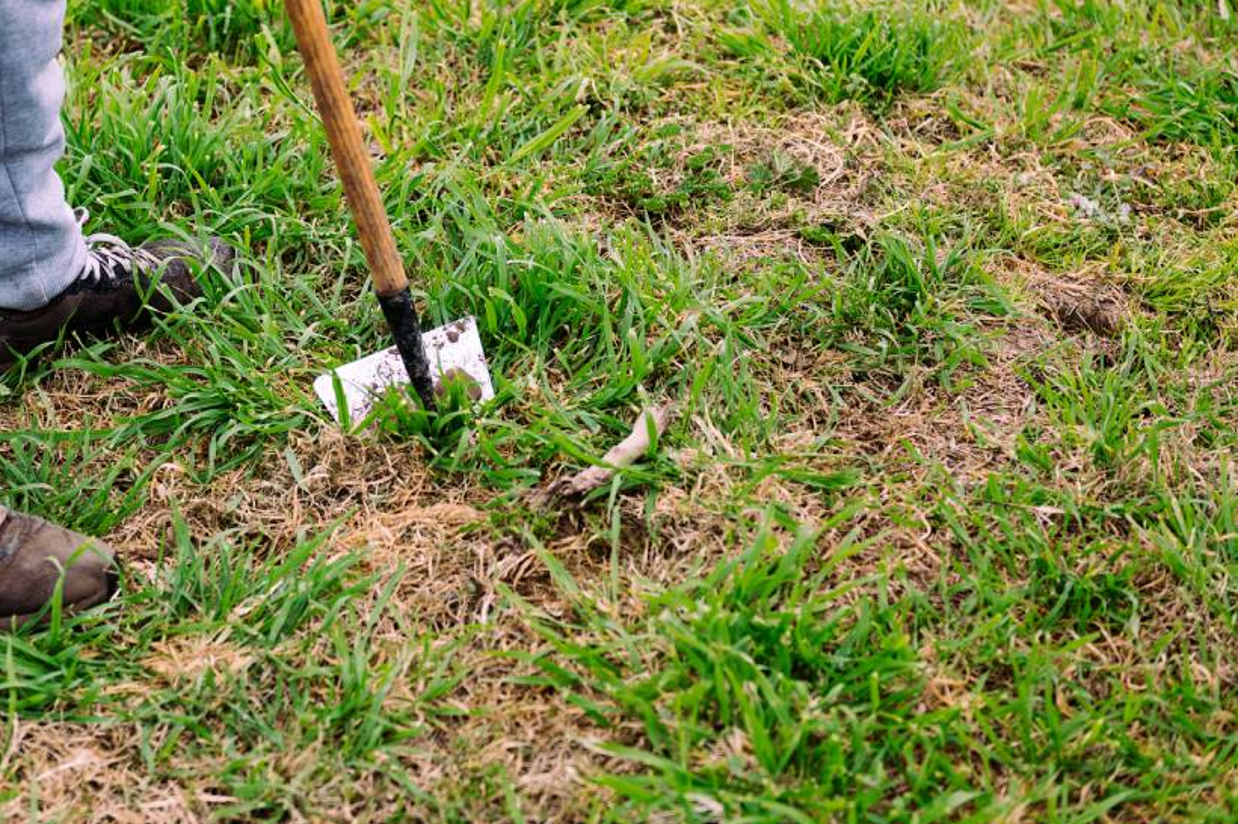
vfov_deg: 16.6
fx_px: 2819
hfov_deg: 24.7
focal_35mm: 82
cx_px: 421
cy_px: 241
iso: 200
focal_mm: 56
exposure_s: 1/500
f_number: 3.2
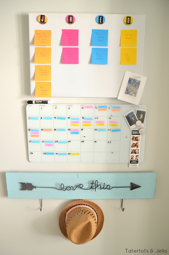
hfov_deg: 39.8
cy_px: 128
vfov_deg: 57.3
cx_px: 84
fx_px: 233
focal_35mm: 33
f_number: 4.5
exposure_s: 1/100
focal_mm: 22
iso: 1600
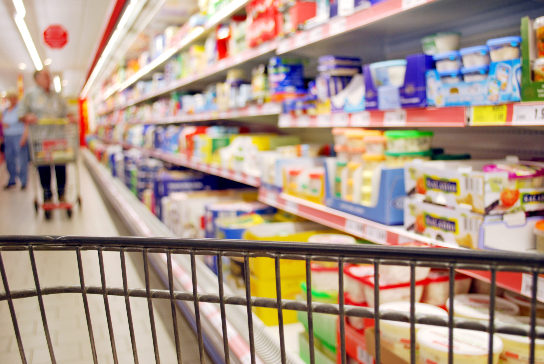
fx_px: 590
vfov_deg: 34.3
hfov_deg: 49.5
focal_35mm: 39
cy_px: 182
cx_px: 272
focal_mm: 26
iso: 200
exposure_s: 1/40
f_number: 4.2
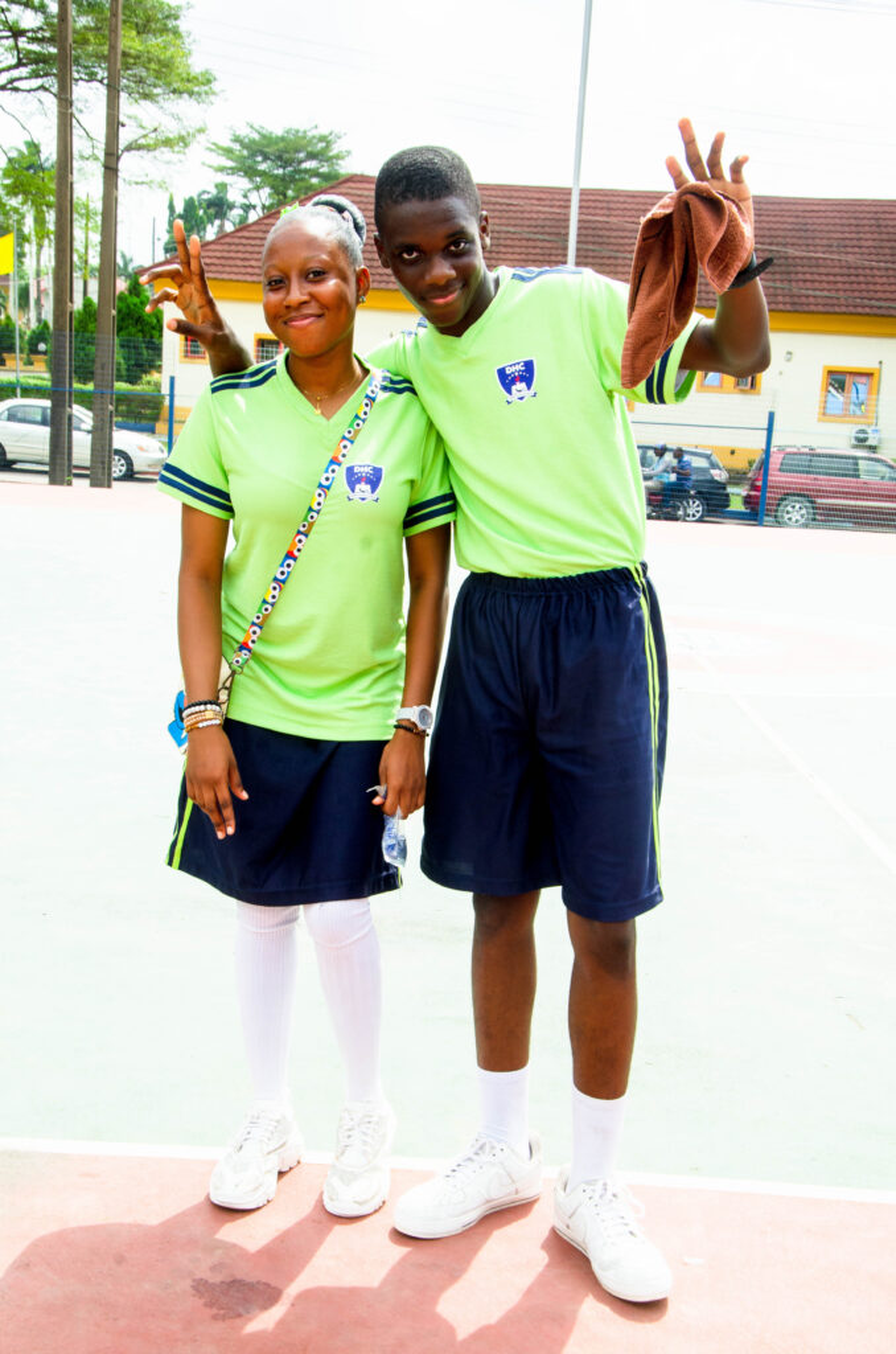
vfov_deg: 39.0
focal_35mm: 51
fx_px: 1913
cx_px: 448
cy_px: 677
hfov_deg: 26.4
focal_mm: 34
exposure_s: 1/160
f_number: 9
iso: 200
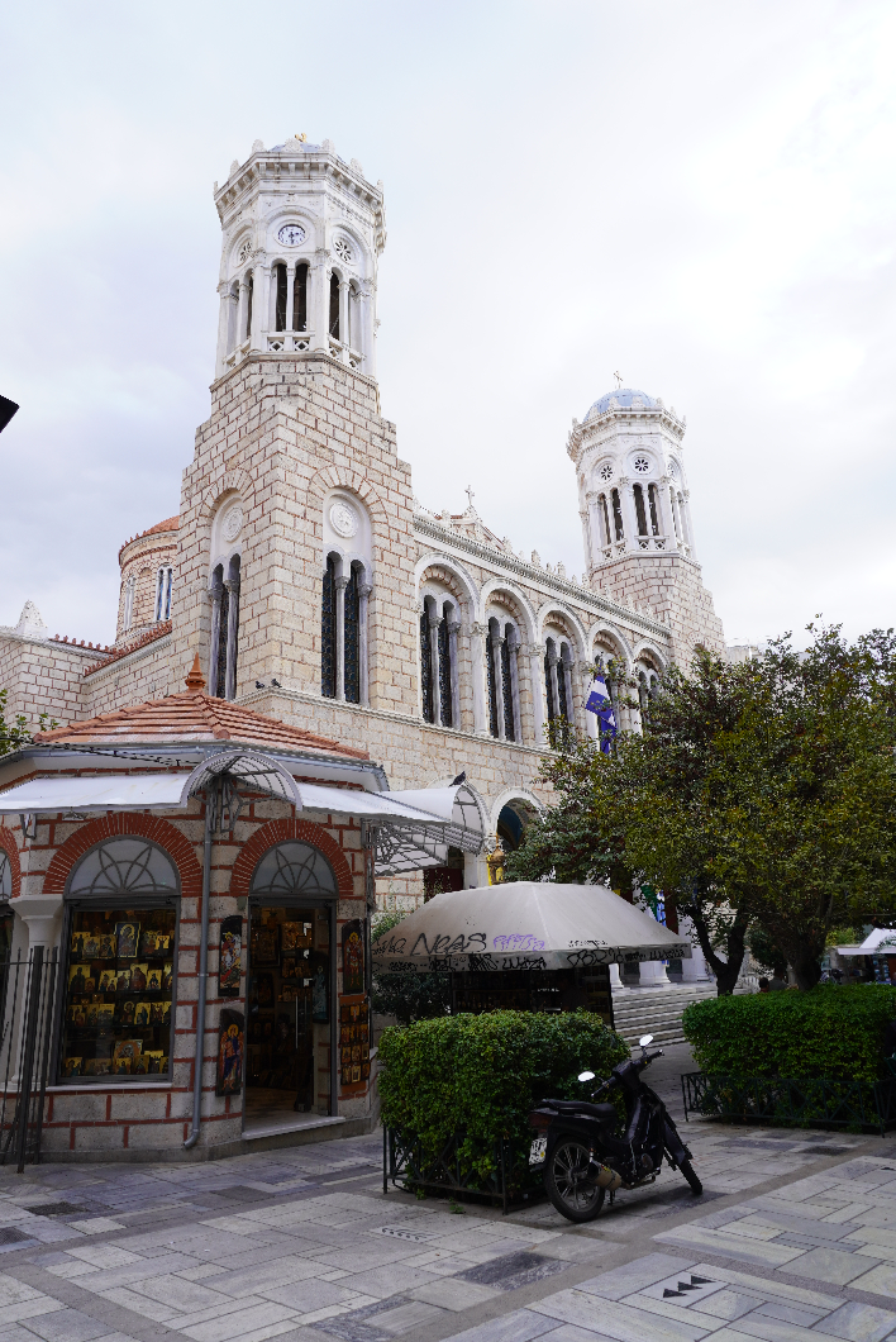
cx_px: 448
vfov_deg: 73.7
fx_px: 895
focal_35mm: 24
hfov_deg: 53.2
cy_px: 671
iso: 100
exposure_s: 1/100
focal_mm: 16
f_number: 5
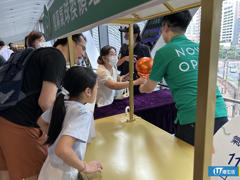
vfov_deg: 53.1
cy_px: 90
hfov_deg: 67.3
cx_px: 120
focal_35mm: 26
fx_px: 180
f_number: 1.5
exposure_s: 1/121
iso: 40
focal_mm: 5.7
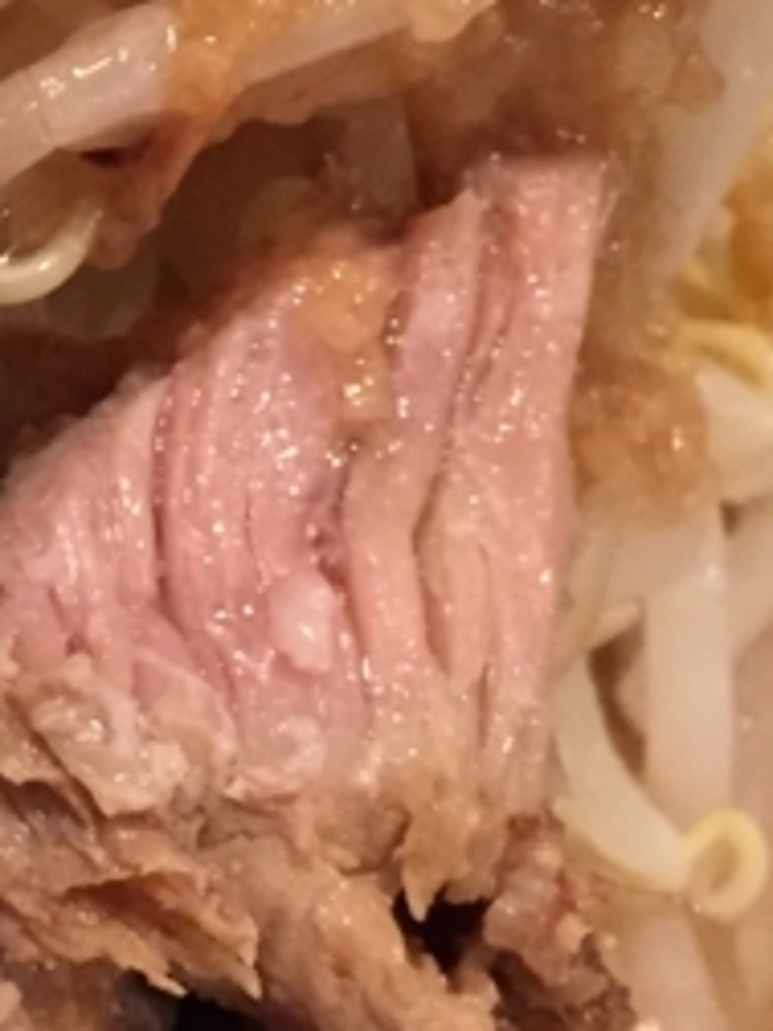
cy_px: 295
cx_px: -524
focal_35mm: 118
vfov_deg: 16.6
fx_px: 3513
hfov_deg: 11.8
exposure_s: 1/30
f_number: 2.2
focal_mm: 4.15
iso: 200
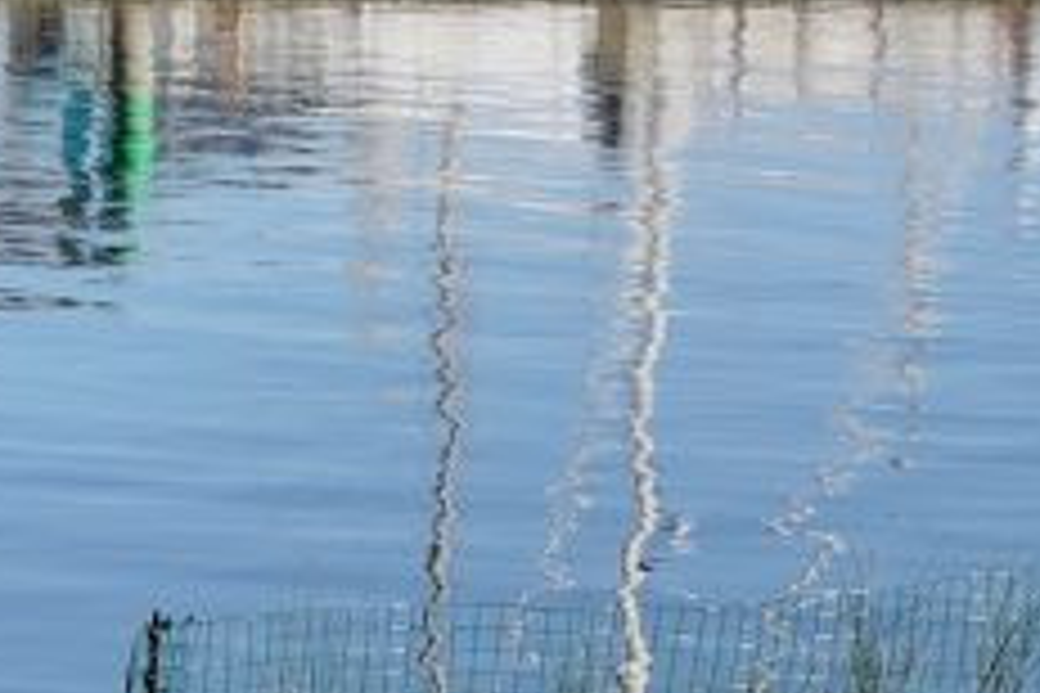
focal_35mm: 182
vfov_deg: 7.5
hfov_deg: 10.9
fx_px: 5257
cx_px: -428
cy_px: 621
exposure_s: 1/200
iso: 320
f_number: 11
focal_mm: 35
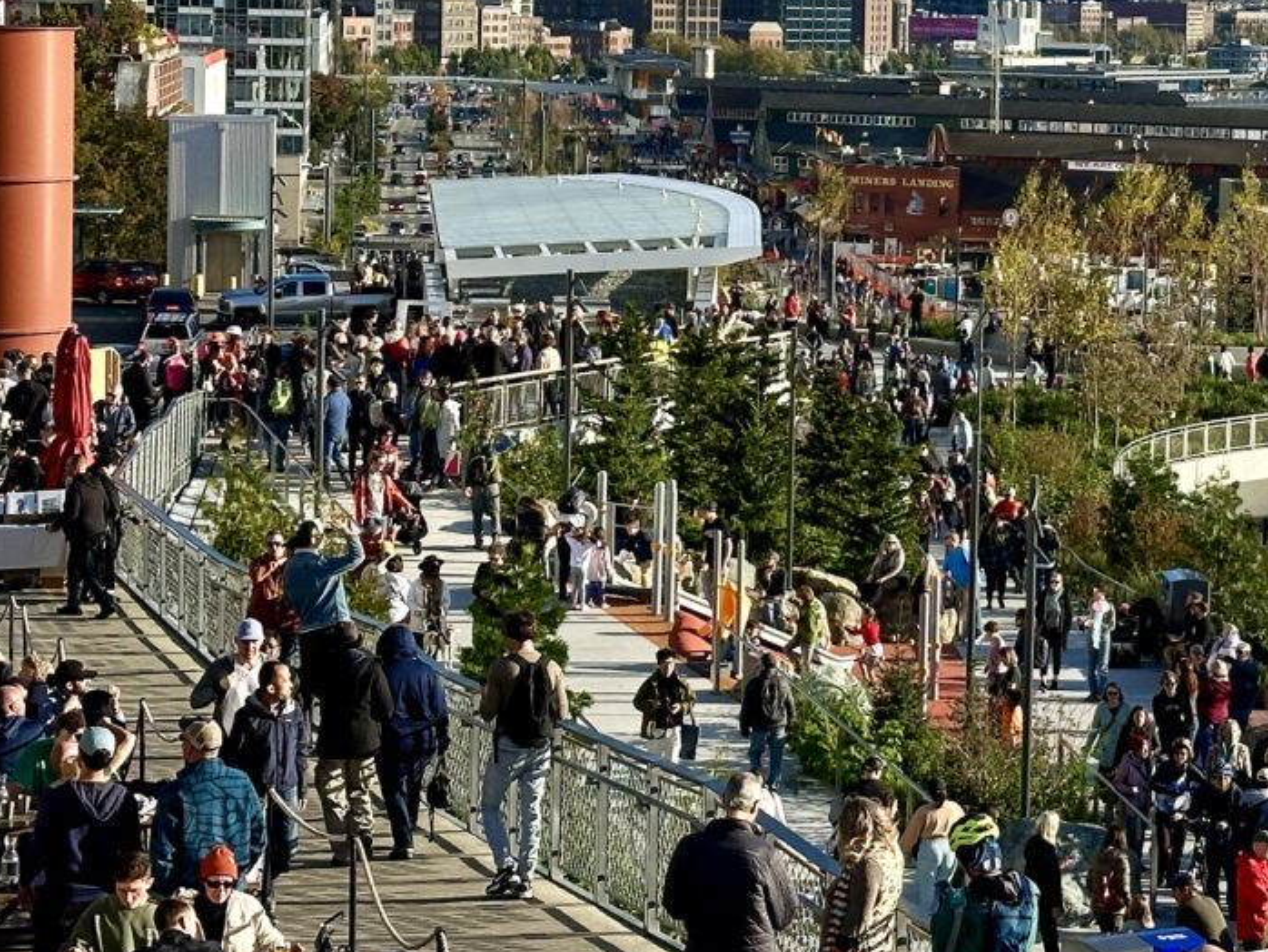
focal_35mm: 110
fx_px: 4031
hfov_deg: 17.7
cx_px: 1066
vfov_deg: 13.4
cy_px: 202
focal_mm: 6.86
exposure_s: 1/3058
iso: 64
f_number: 1.78
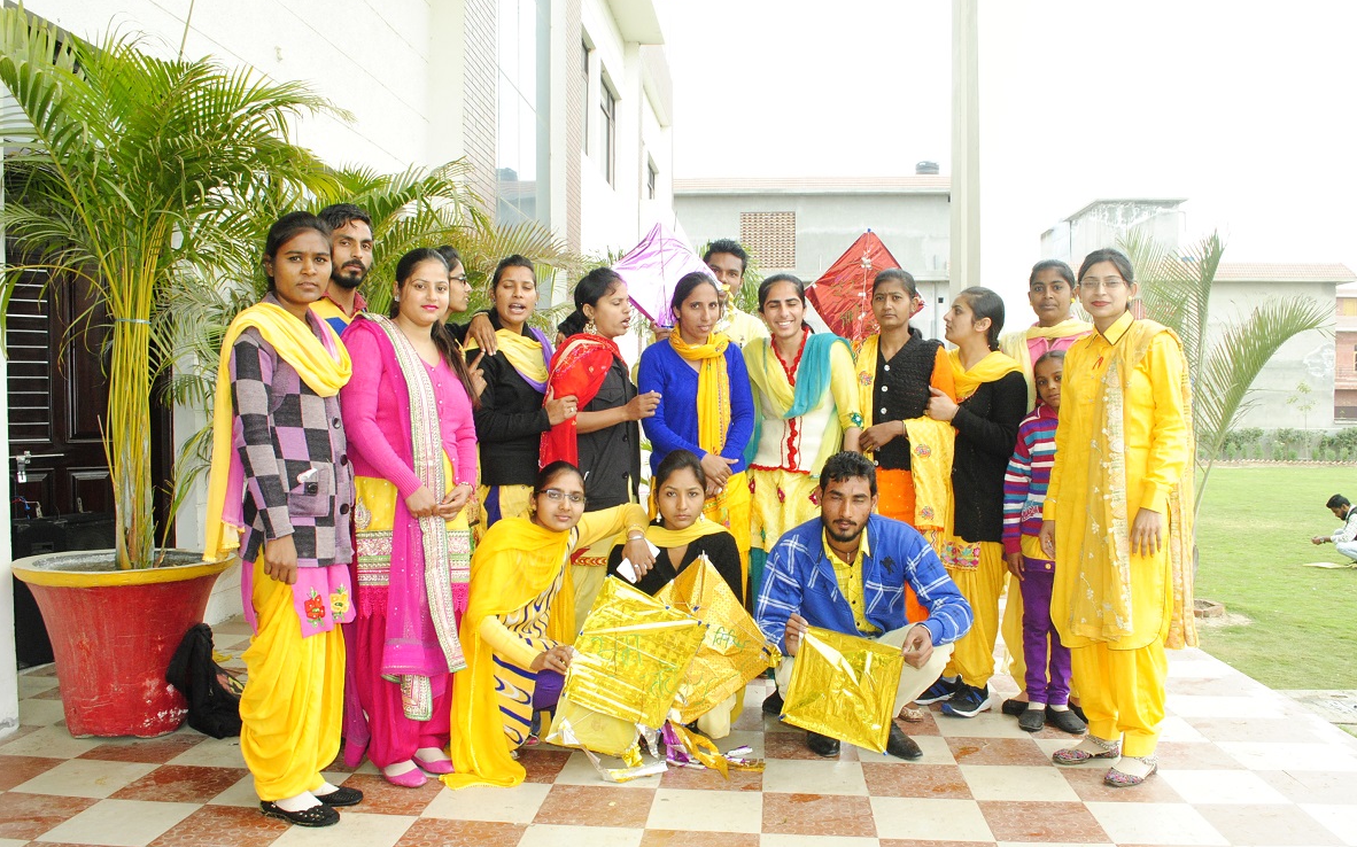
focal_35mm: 28
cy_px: 448
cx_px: 687
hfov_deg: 66.5
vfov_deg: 44.5
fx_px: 1035
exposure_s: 1/125
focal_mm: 18
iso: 800
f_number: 9
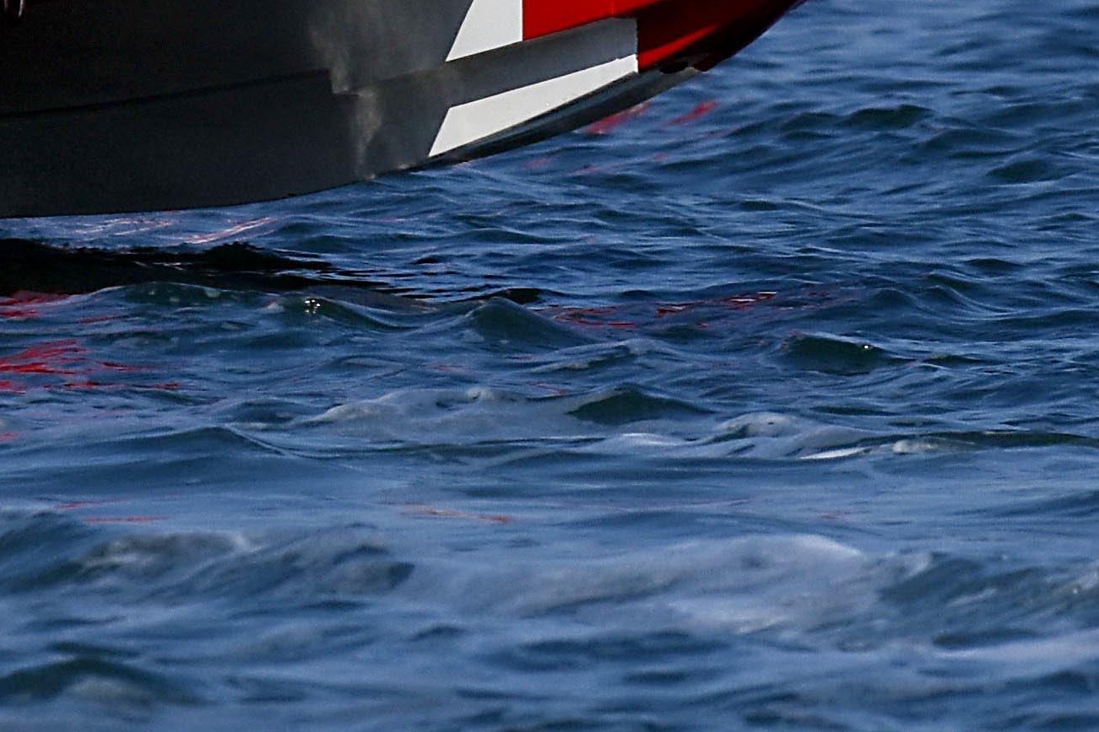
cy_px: -687
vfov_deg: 0.5
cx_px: -784
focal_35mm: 2765
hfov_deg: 0.7
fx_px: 84403
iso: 320
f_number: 8
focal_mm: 400
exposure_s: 1/2000
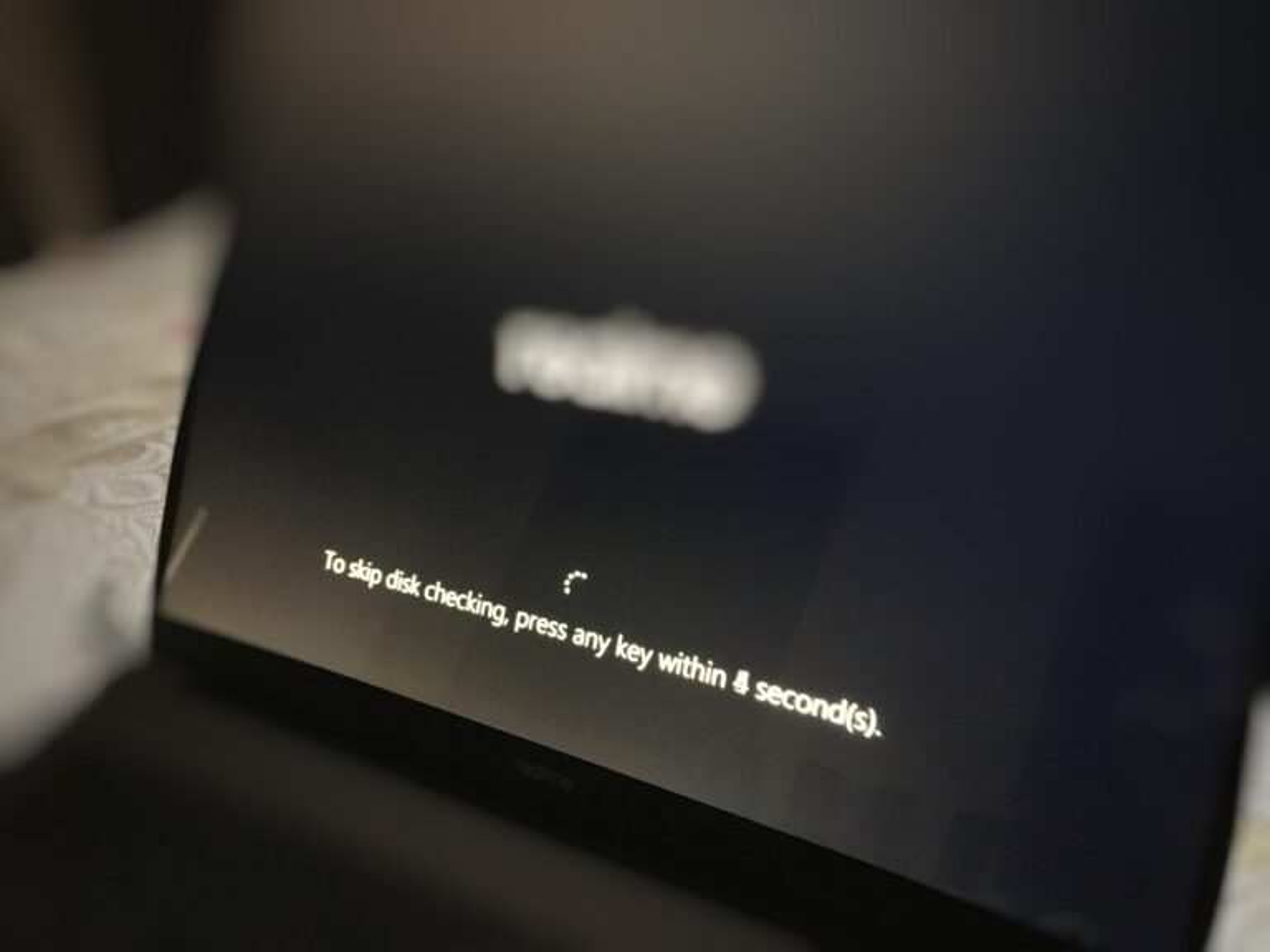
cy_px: 476
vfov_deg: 48.2
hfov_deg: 61.7
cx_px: 635
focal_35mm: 29
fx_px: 1064
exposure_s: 1/17
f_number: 2.2
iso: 640
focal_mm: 4.15
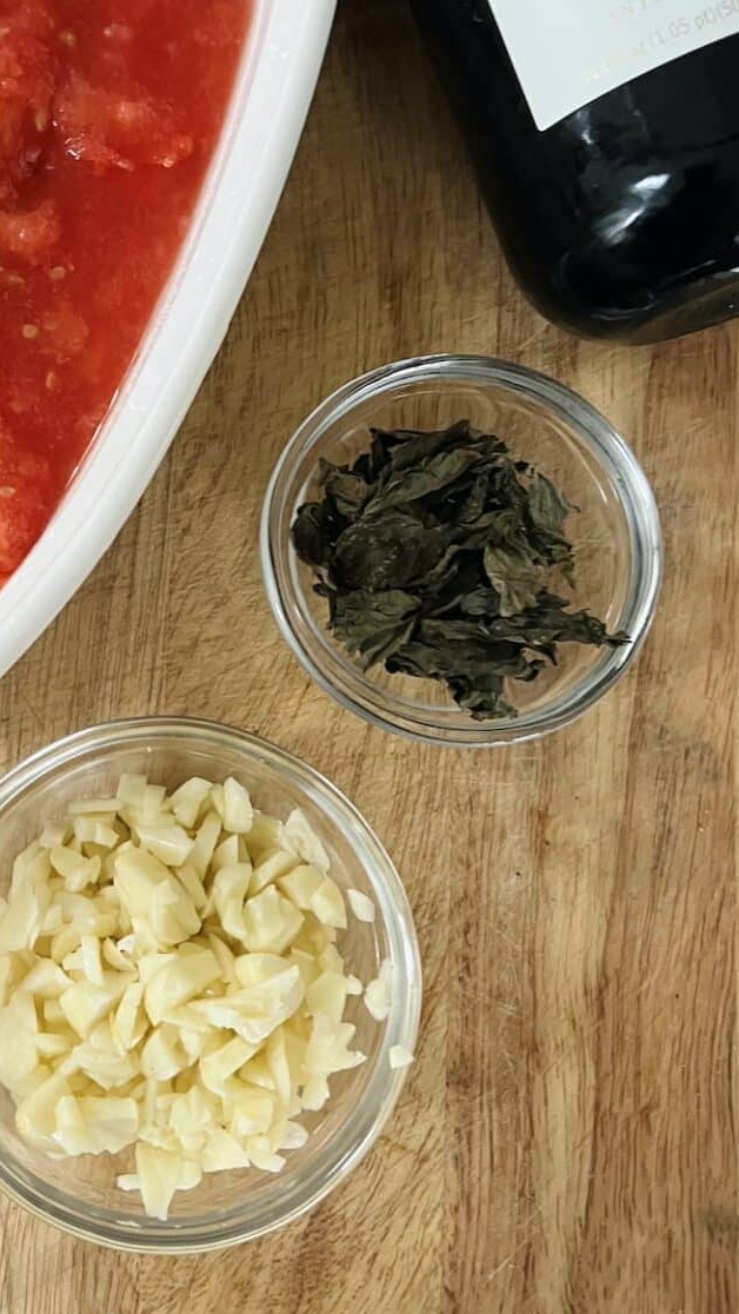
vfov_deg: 50.9
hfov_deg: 29.5
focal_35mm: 39
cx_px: 111
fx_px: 1358
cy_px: 471
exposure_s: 1/42
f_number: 1.5
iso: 500
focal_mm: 5.7
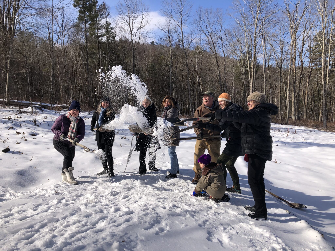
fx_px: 271
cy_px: 126
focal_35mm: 28
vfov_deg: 49.7
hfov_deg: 63.4
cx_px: 168
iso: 20
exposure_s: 1/2703
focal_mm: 3.99
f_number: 1.8
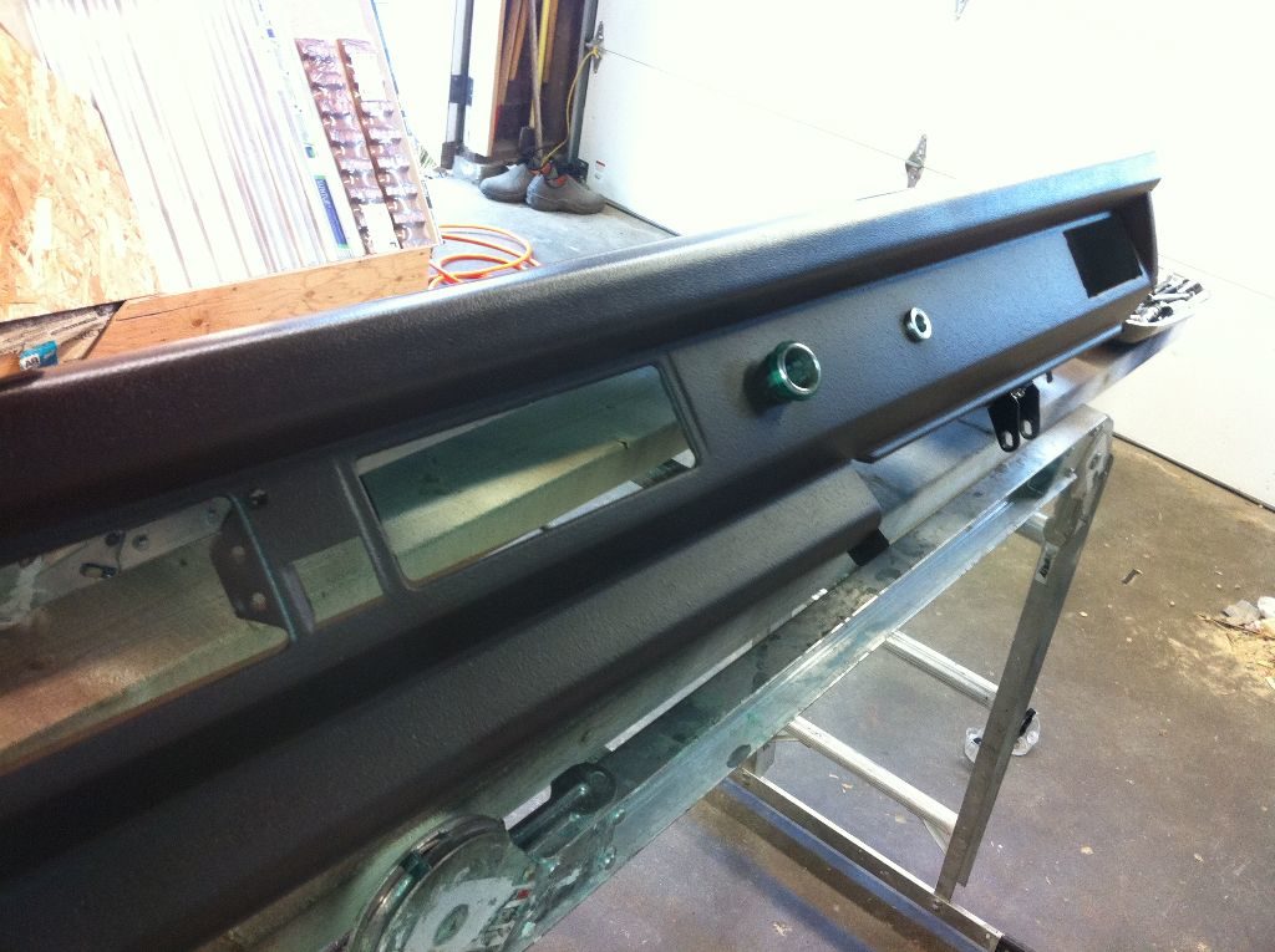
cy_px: 476
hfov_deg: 52.7
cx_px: 638
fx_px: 1287
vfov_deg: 40.6
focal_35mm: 35
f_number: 2.8
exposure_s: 1/15
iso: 125
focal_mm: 3.85
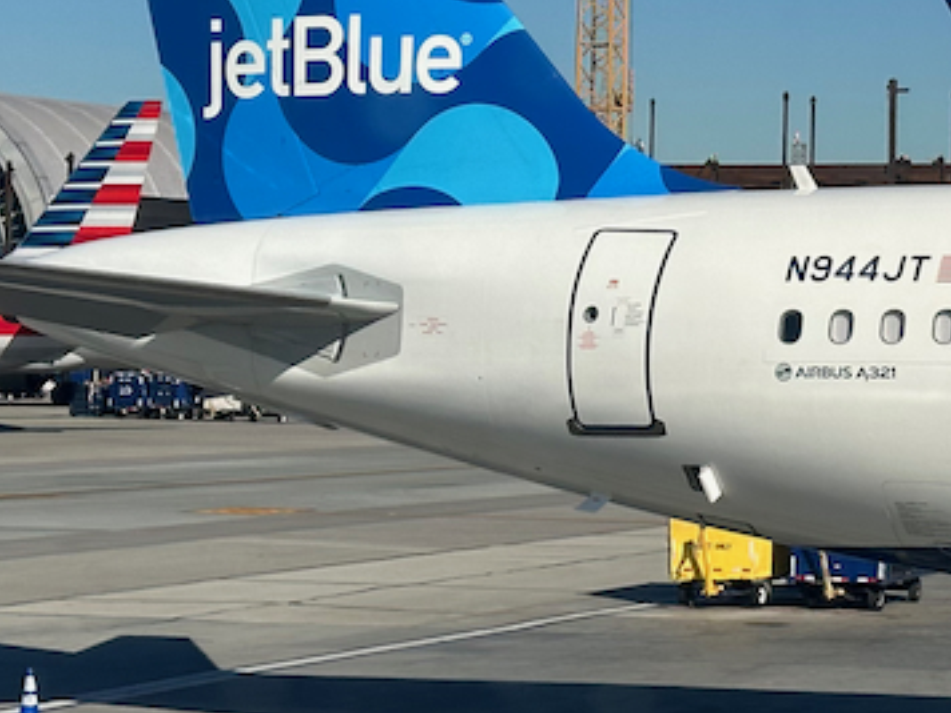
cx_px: 1010
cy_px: 150
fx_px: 3791
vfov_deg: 10.7
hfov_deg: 14.0
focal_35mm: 138
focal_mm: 6.86
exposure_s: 1/6623
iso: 64
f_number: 1.78
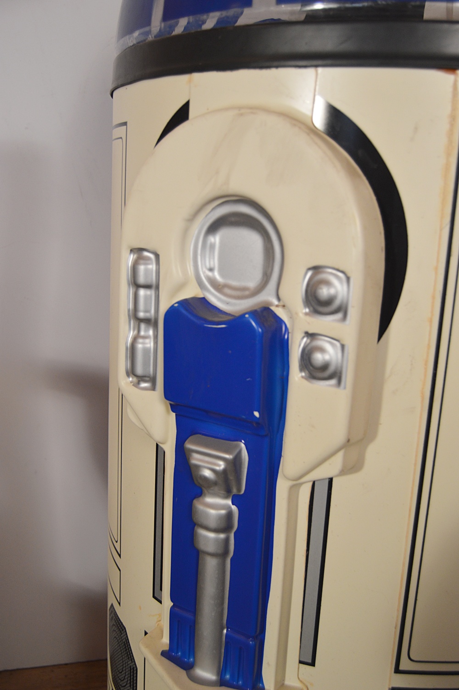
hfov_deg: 34.1
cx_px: 230
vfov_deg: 49.6
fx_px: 747
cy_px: 345
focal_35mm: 39
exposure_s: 1/60
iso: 640
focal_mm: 26
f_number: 4
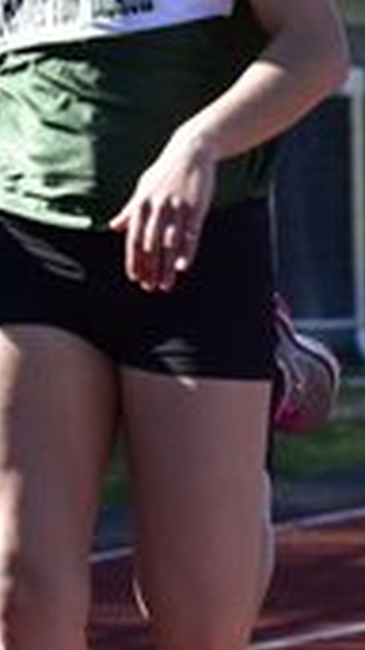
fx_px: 12665
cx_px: 93
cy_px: 232
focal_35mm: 735
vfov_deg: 2.9
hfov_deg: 1.7
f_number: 8
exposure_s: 1/400
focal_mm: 200
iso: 400
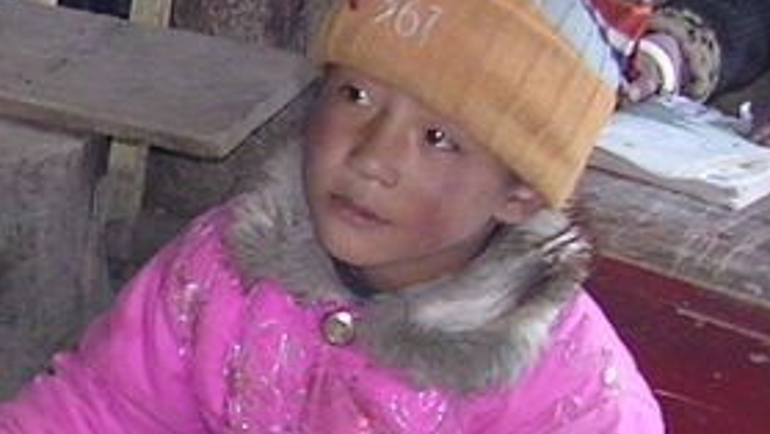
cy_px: 323
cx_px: -486
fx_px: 3104
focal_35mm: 152
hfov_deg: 13.1
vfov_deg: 8.0
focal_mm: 5.8
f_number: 2.8
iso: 187
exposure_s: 1/60.1
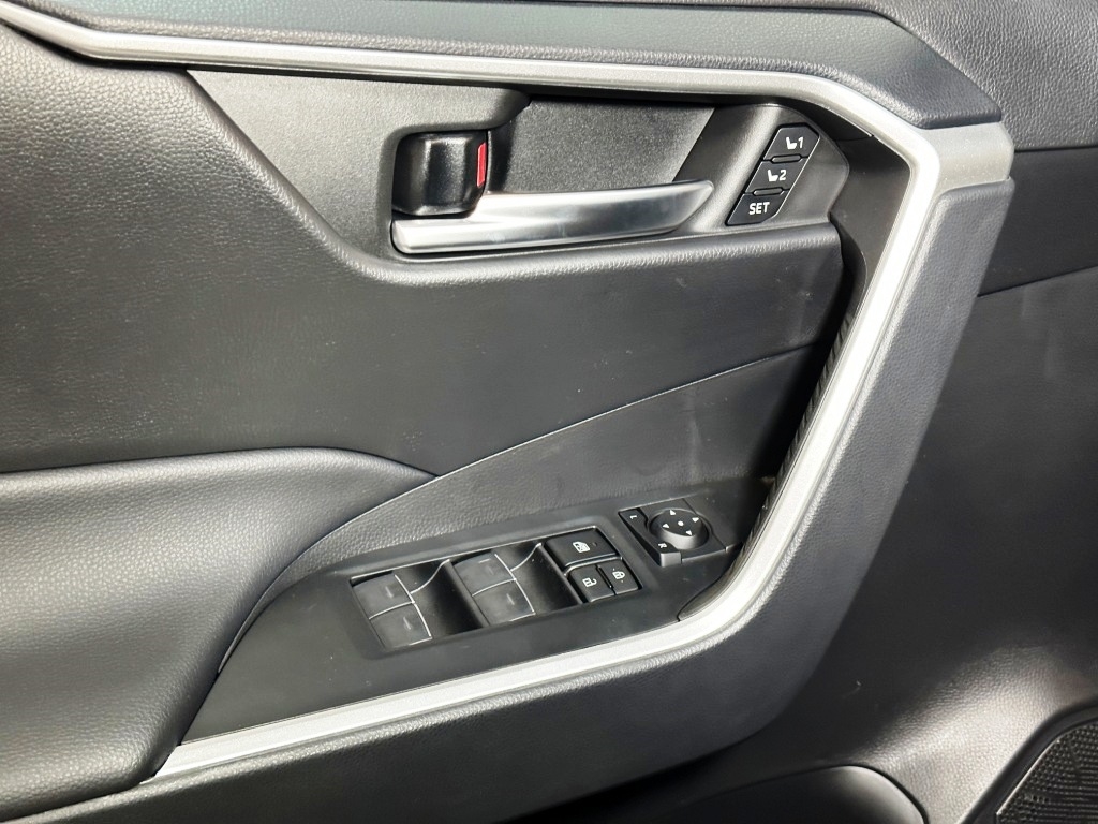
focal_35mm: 48
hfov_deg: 39.7
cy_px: 412
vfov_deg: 30.3
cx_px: 549
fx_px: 1523
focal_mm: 6.86
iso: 400
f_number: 1.78
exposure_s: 1/40
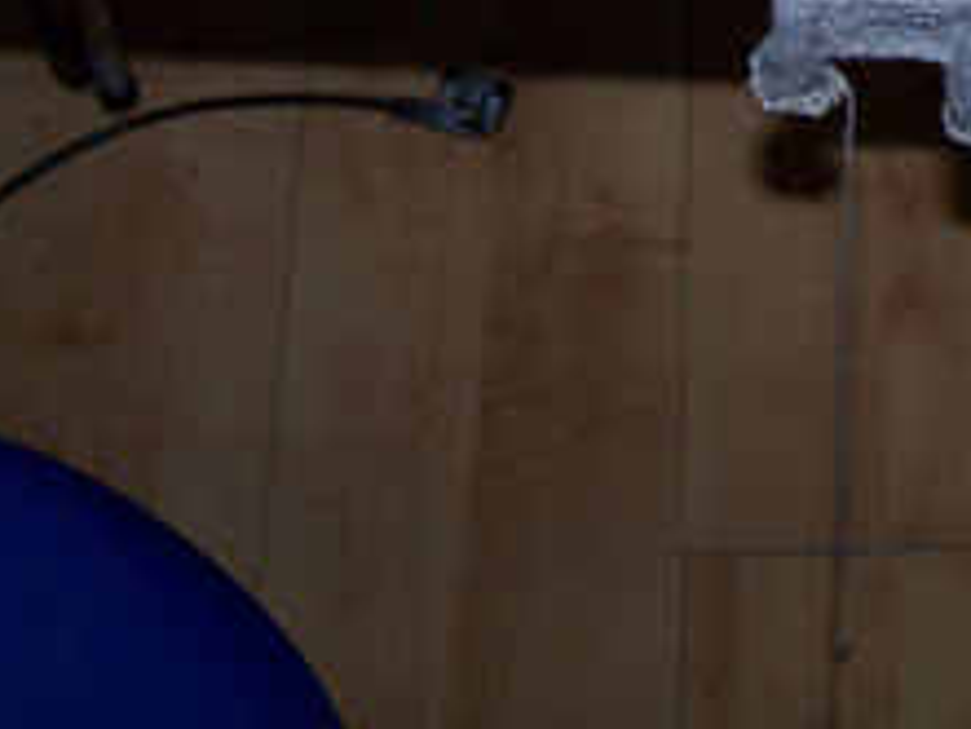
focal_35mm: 94
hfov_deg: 20.2
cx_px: 973
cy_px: -99
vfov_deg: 15.3
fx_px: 2637
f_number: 2.8
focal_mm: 6.3
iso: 80
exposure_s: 1/60
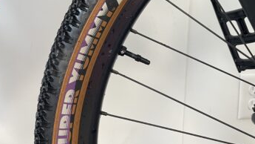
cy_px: 29
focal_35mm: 42
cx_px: 125
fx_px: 284
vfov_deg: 27.8
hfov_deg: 48.4
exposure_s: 1/60
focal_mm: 4.2
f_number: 1.6
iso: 200
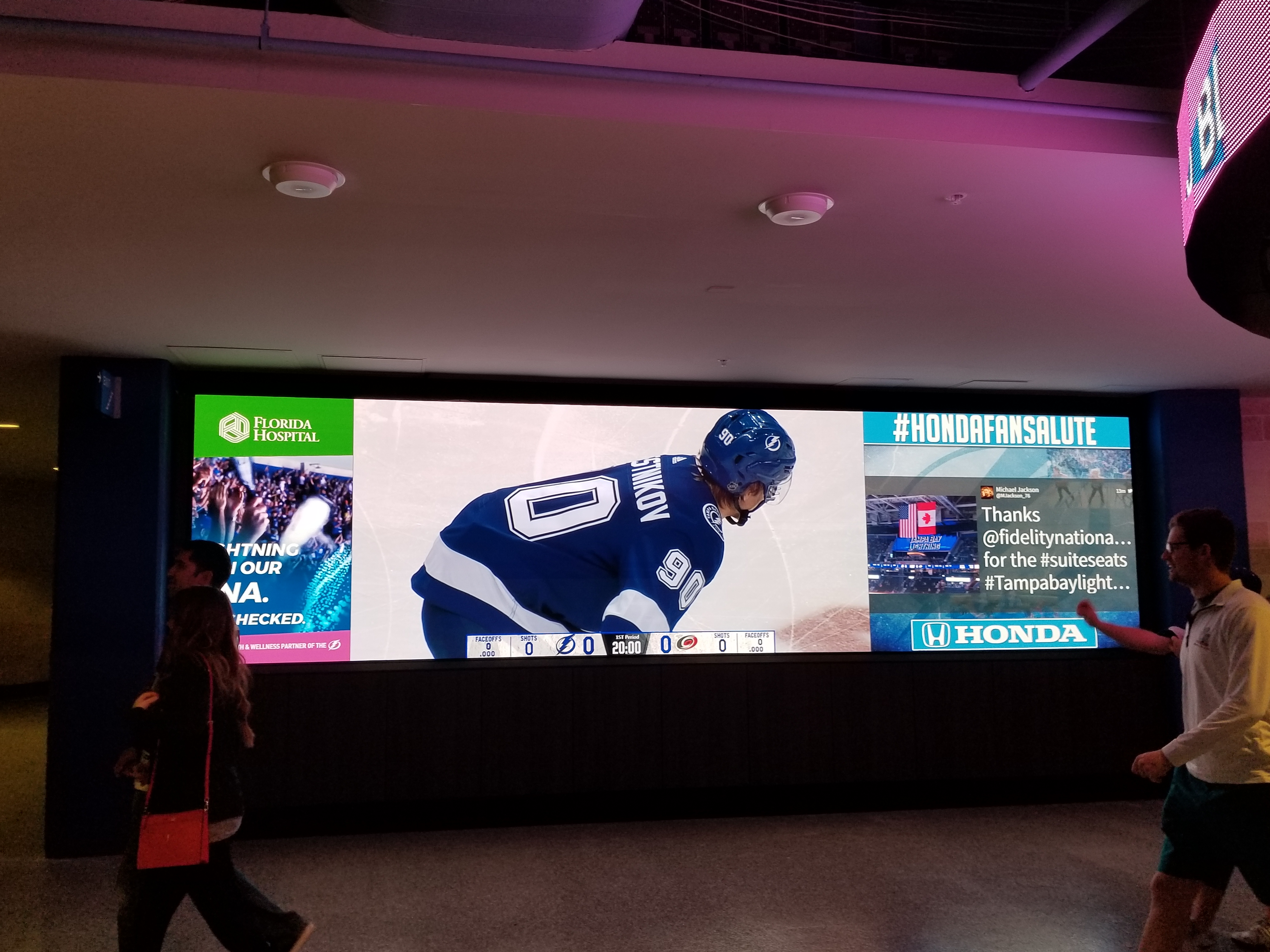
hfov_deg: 67.3
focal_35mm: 26
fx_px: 954
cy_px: 476
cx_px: 635
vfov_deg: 53.1
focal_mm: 4.25
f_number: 1.7
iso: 64
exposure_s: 1/120
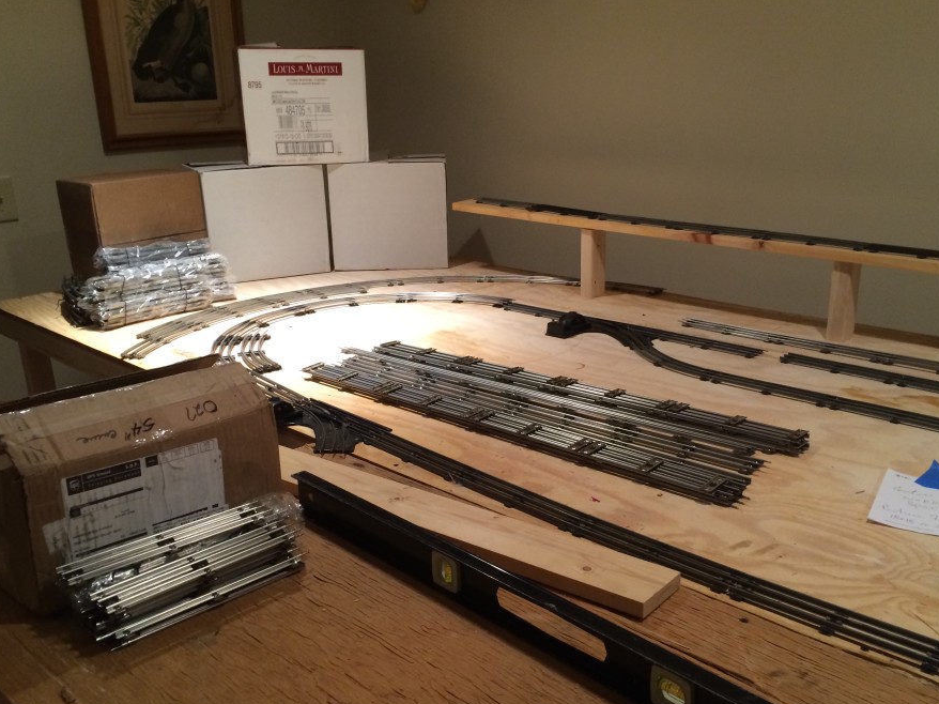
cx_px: 490
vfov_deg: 40.6
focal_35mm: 35
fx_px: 949
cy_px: 391
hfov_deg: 52.6
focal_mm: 4.12
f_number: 2.2
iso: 160
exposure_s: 1/30
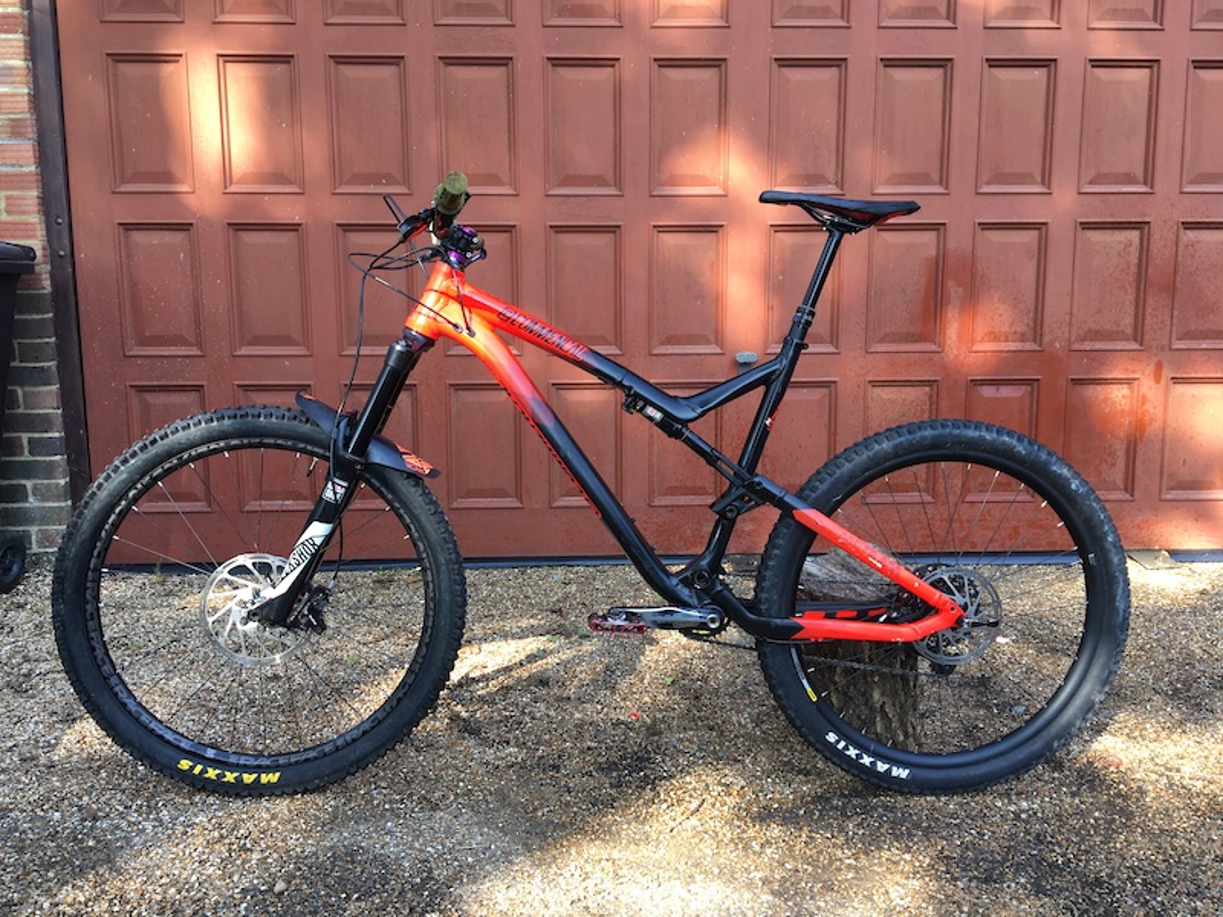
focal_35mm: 29
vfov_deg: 48.2
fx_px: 1025
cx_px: 612
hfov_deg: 61.7
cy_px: 458
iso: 25
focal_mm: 4.15
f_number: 2.2
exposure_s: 1/100
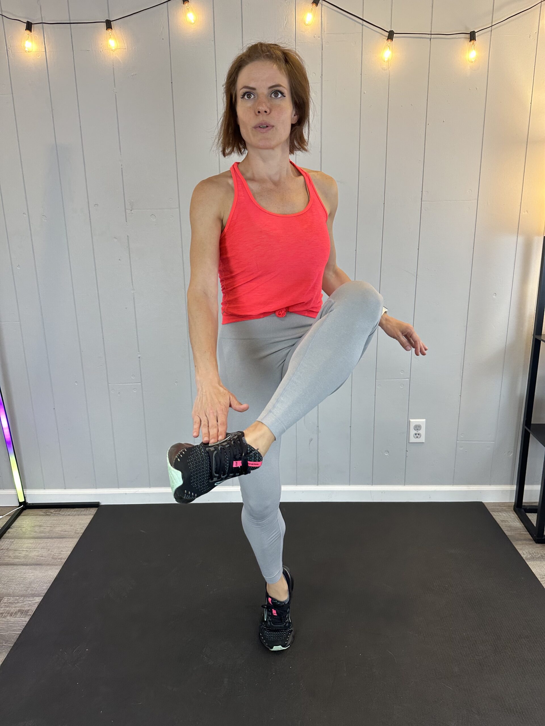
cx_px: 272
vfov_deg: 71.6
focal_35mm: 24
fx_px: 504
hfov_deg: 56.8
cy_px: 363
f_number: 1.78
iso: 160
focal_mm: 6.86
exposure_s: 1/120
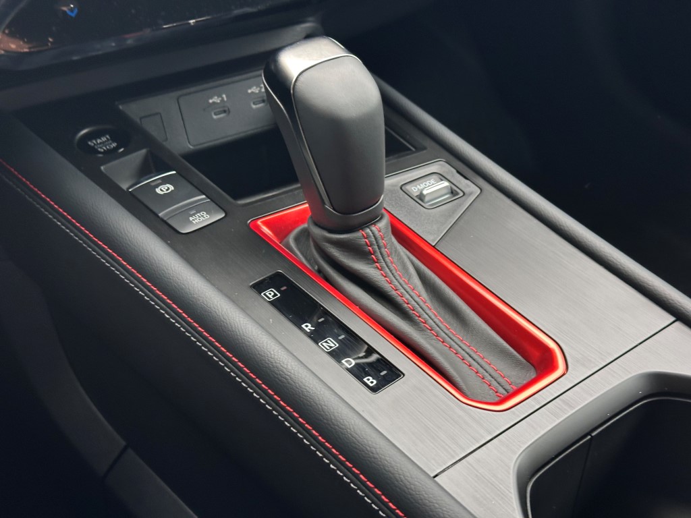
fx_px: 958
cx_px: 346
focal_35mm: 48
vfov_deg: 30.3
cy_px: 259
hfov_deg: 39.7
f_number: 1.78
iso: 100
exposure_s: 1/60
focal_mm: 6.86
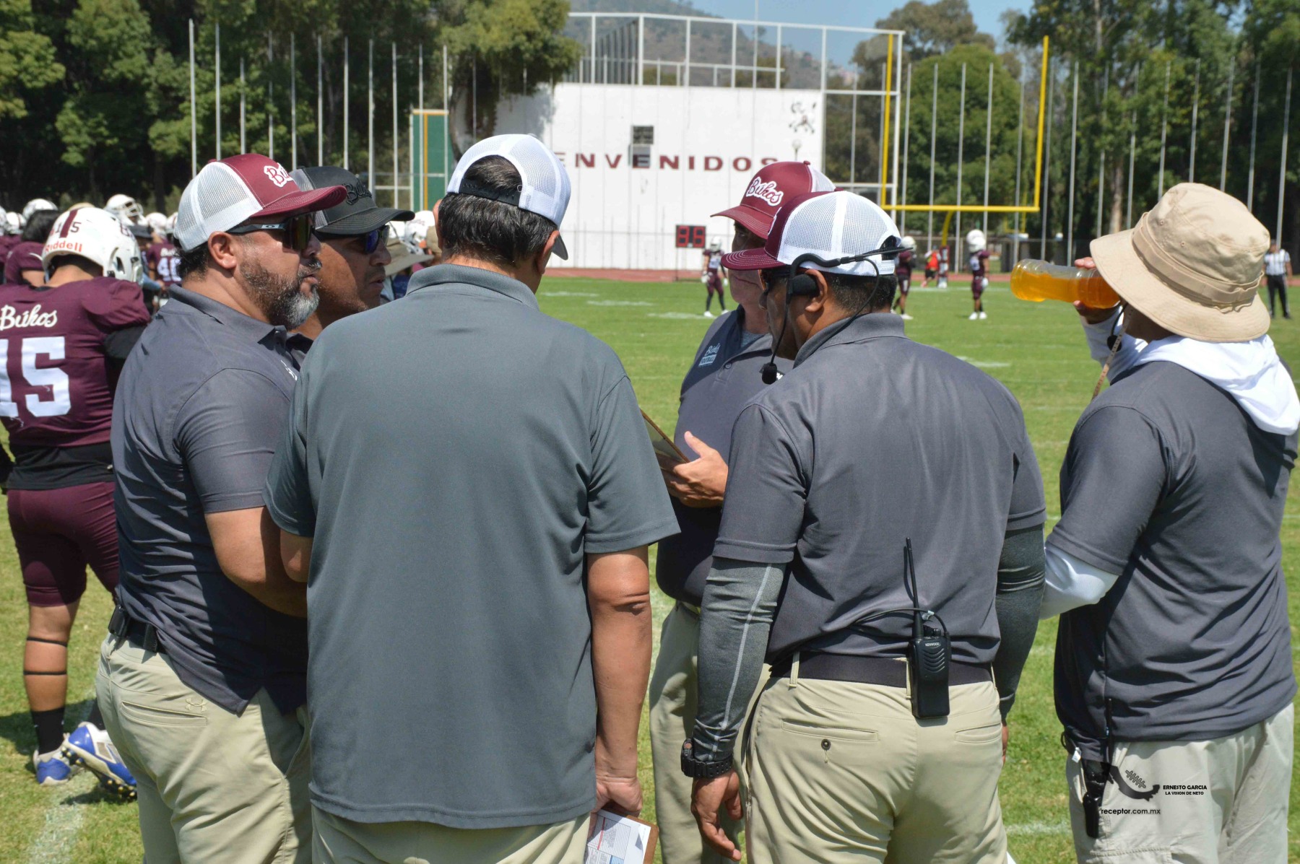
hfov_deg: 29.9
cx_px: 650
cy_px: 432
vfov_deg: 20.1
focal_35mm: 68
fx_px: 2435
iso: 800
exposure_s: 1/1600
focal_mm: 45
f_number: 10
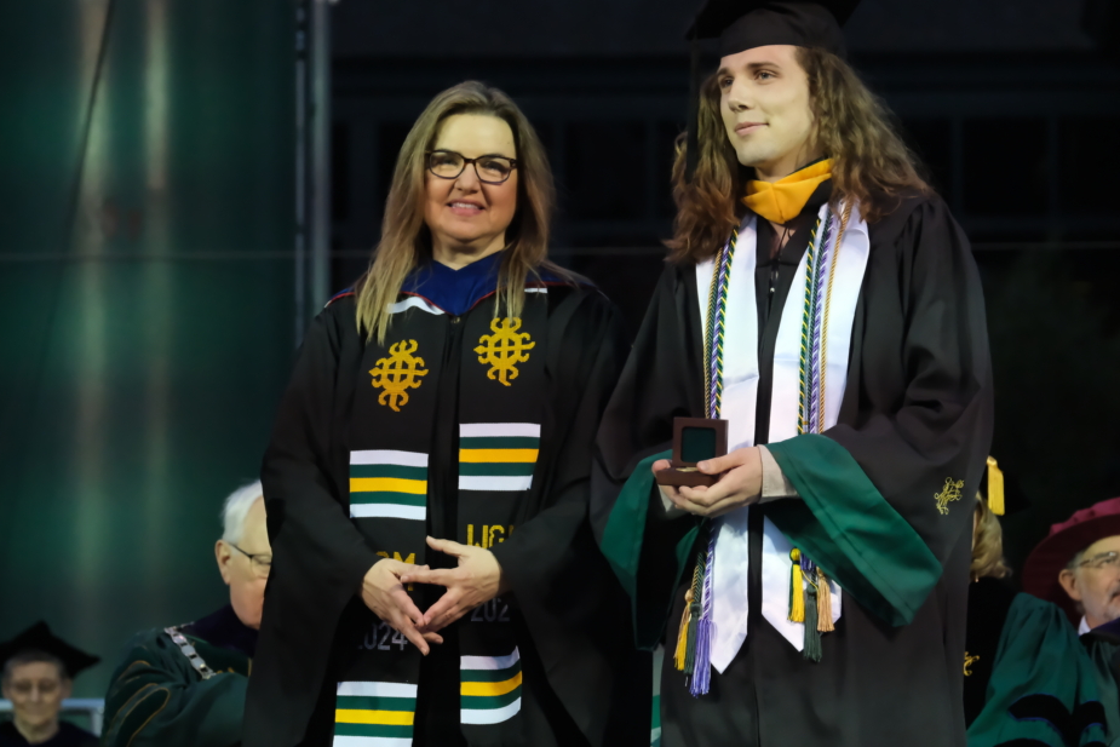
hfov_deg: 9.8
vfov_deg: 6.6
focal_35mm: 209
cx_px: 645
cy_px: 361
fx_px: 6503
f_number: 5.6
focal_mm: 119.2
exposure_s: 1/600
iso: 5000
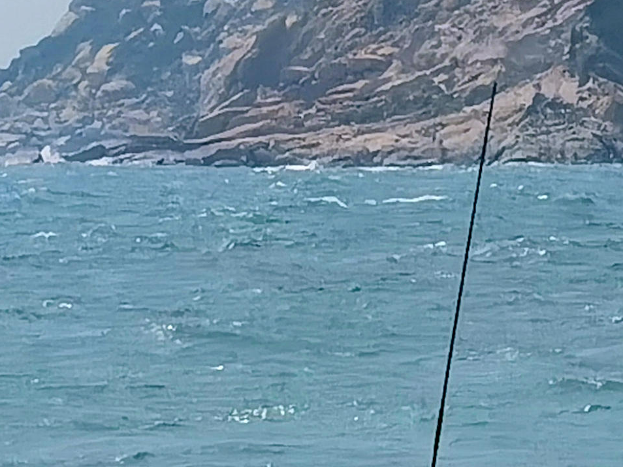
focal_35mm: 918
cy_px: 296
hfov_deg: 2.2
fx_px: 16518
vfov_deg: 1.6
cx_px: -357
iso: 50
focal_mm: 14.46
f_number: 3.4
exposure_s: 1/2028
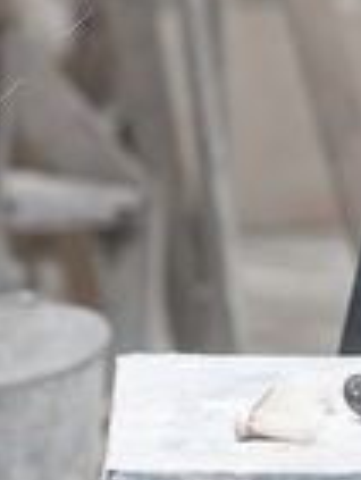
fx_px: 4748
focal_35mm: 342
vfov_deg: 5.8
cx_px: 776
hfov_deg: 4.3
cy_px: -20
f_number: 2.5
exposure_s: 1/200
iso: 400
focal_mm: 85
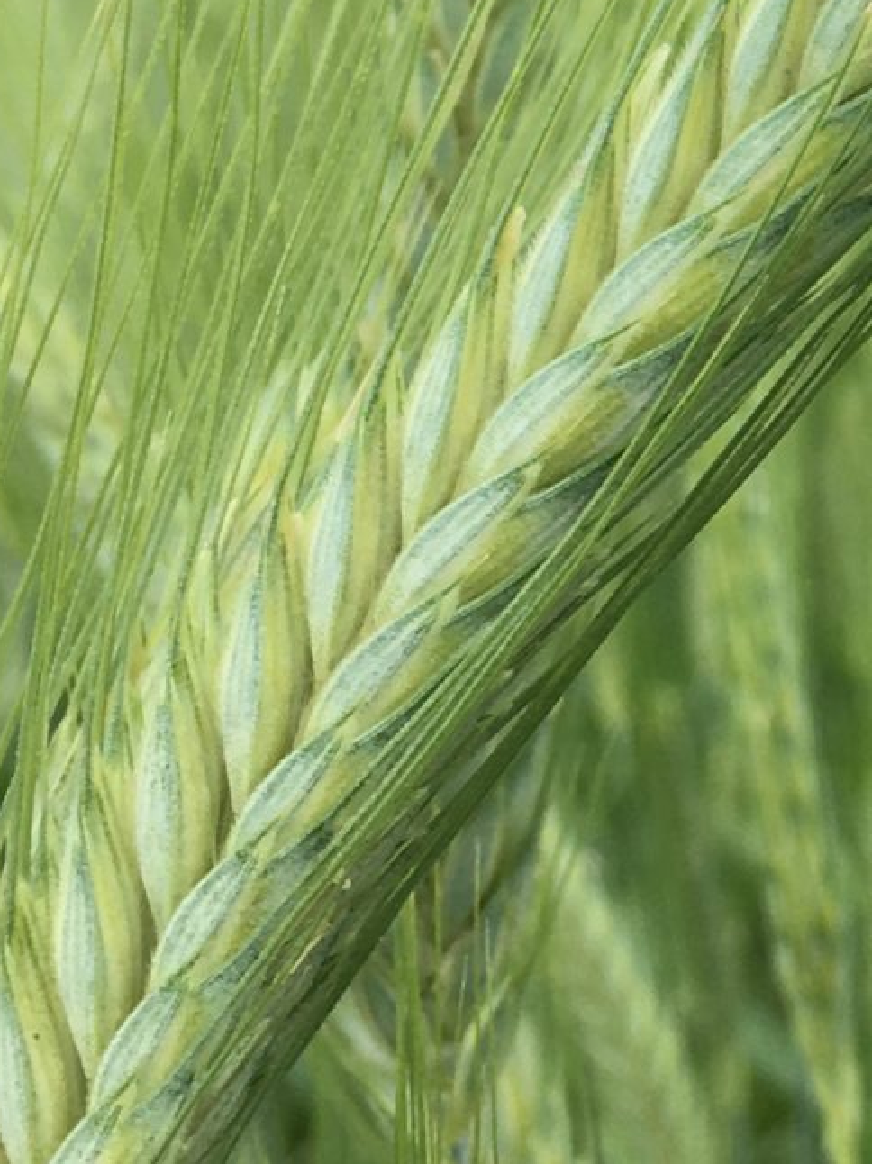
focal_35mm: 115
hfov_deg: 11.9
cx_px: 1535
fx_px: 3865
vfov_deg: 16.9
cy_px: 99
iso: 25
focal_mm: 4.15
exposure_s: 1/311
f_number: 2.2
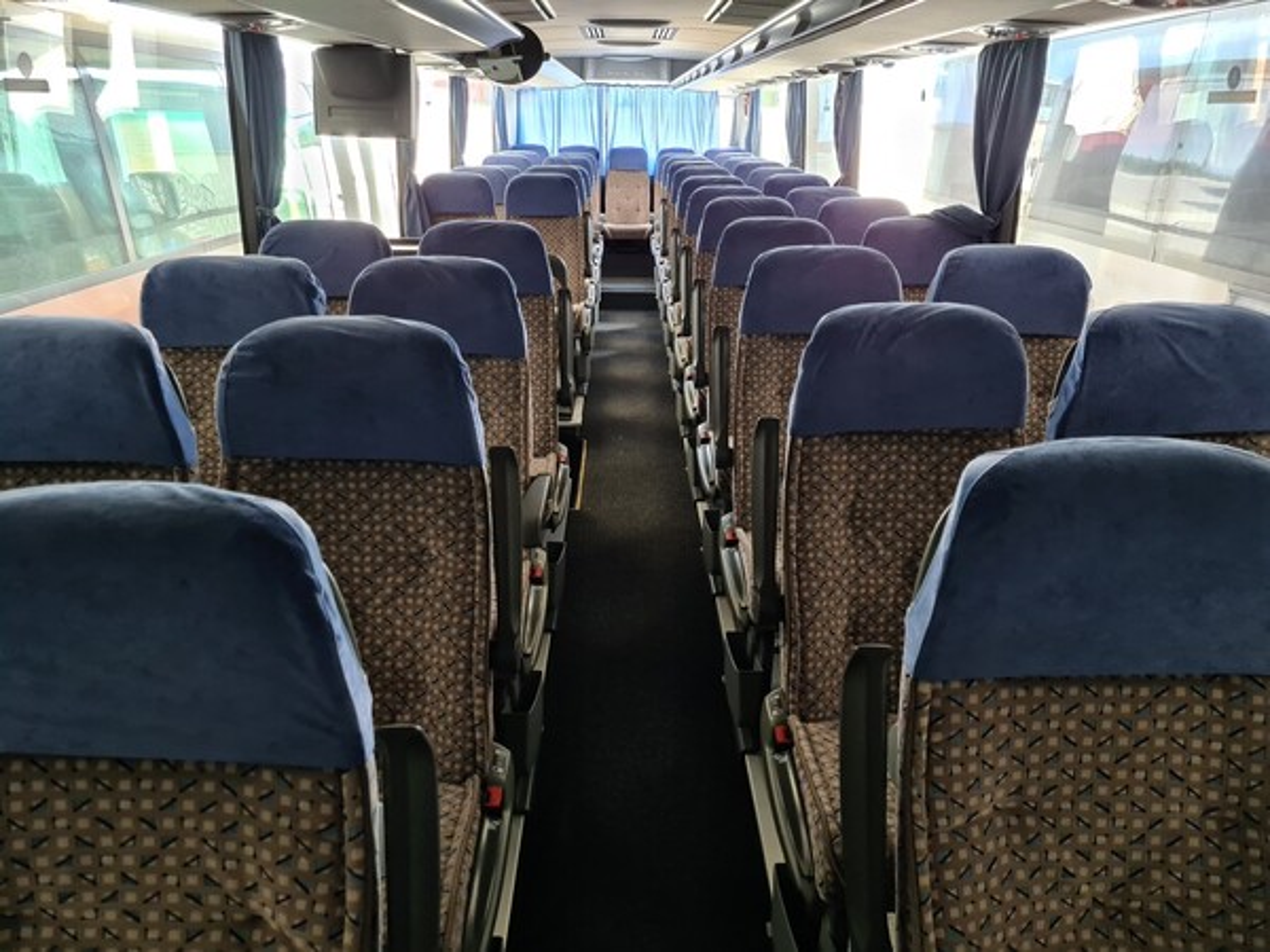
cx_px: 635
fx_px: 954
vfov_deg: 53.1
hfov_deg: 67.3
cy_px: 476
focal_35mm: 26
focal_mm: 5.4
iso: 640
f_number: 1.8
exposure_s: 1/50
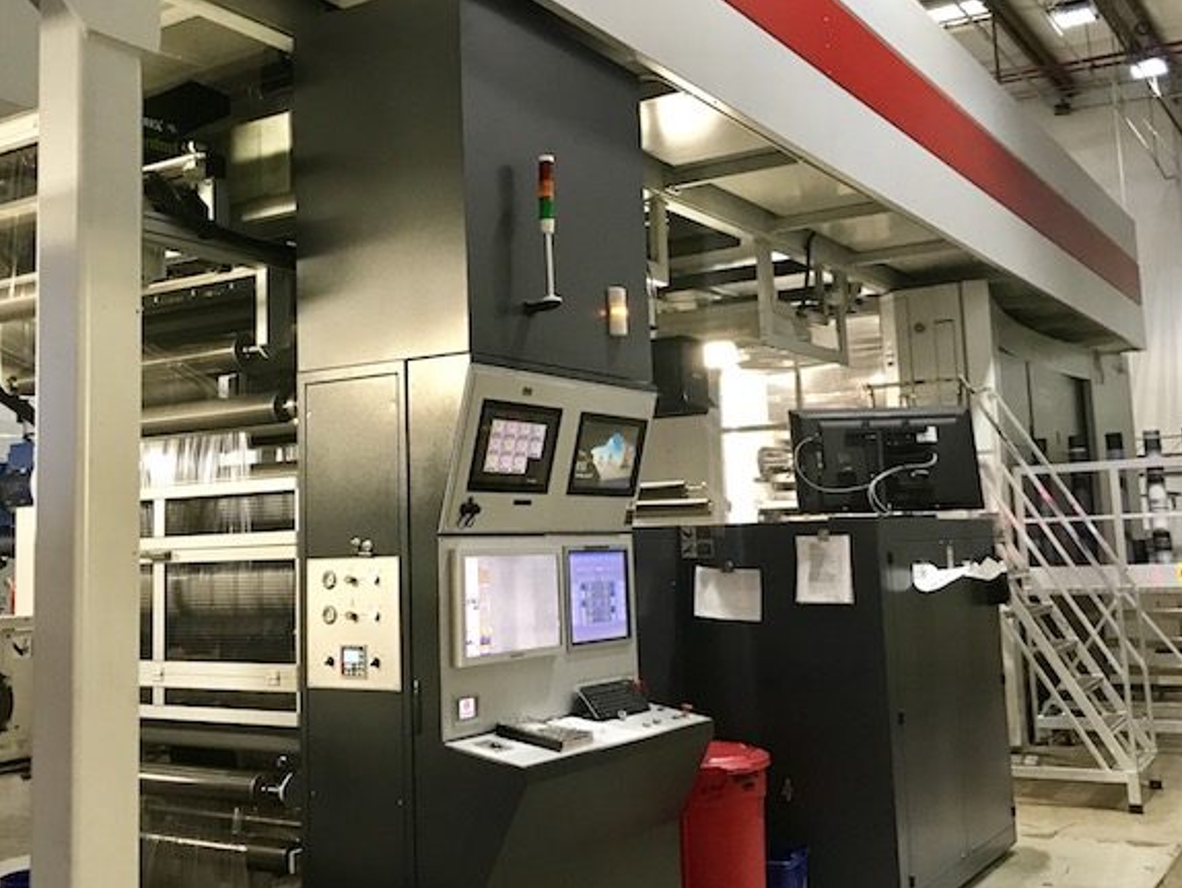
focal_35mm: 39
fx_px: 1332
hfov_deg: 47.7
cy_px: 387
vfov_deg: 36.8
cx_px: 511
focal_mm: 3.99
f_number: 1.8
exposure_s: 1/15
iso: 64
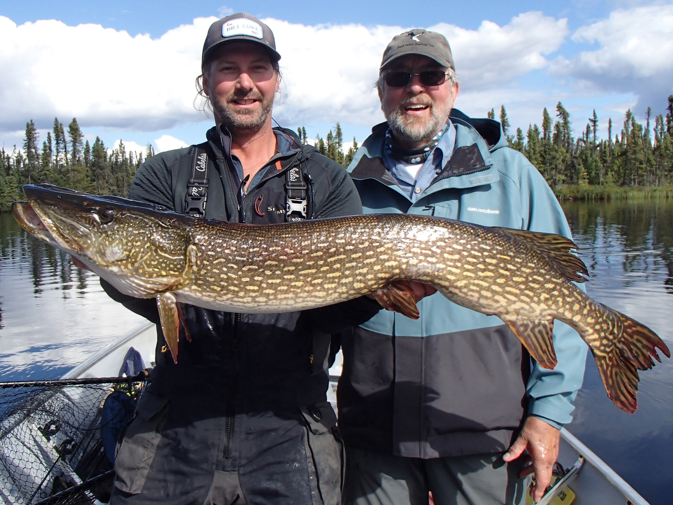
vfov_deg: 49.7
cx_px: 336
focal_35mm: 28
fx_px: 544
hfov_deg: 63.4
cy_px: 252
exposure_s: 1/640
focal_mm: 5
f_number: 3.9
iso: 100
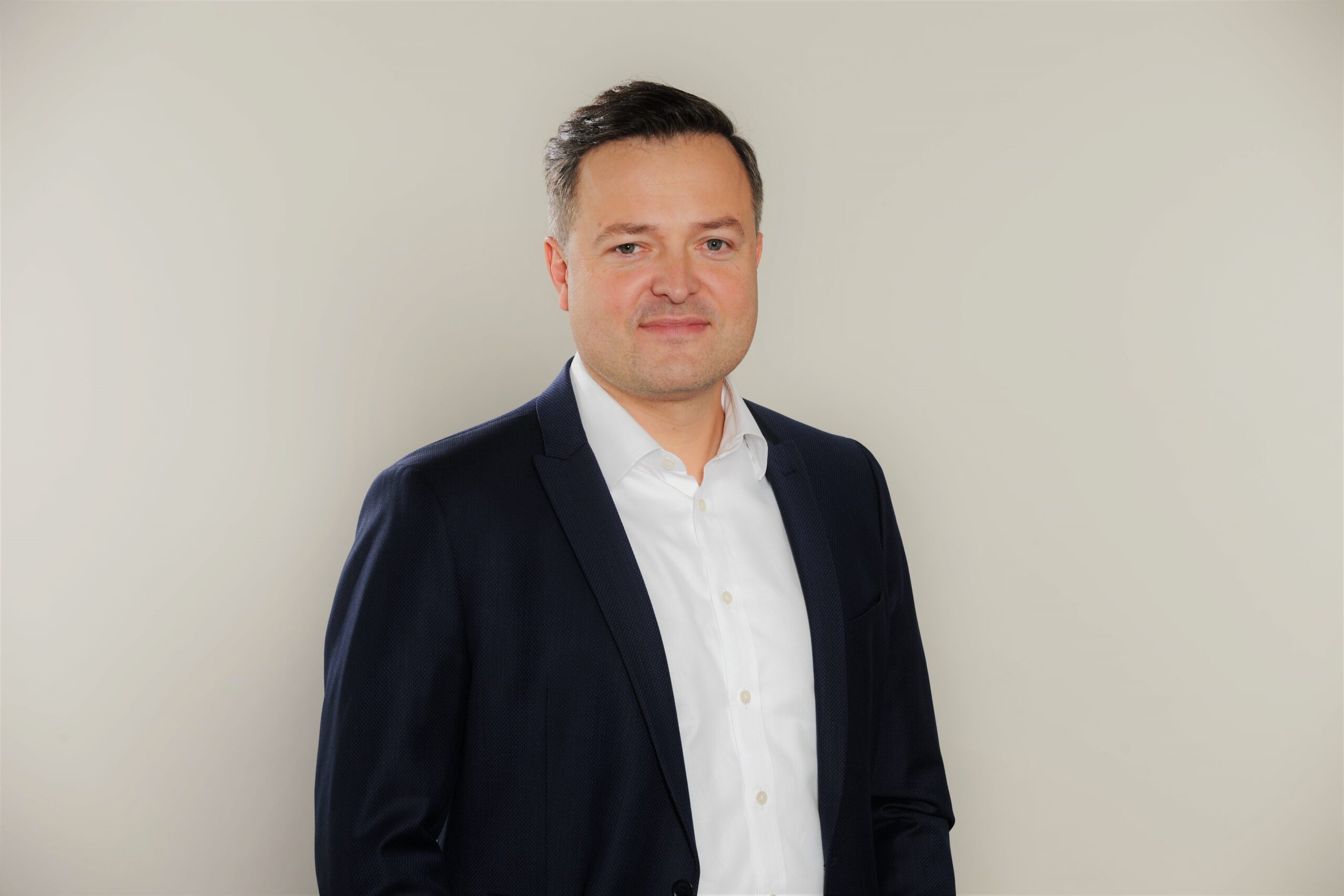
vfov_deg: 11.0
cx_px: 672
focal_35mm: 125
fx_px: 4667
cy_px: 448
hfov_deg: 16.4
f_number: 8
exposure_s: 1/160
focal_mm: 125
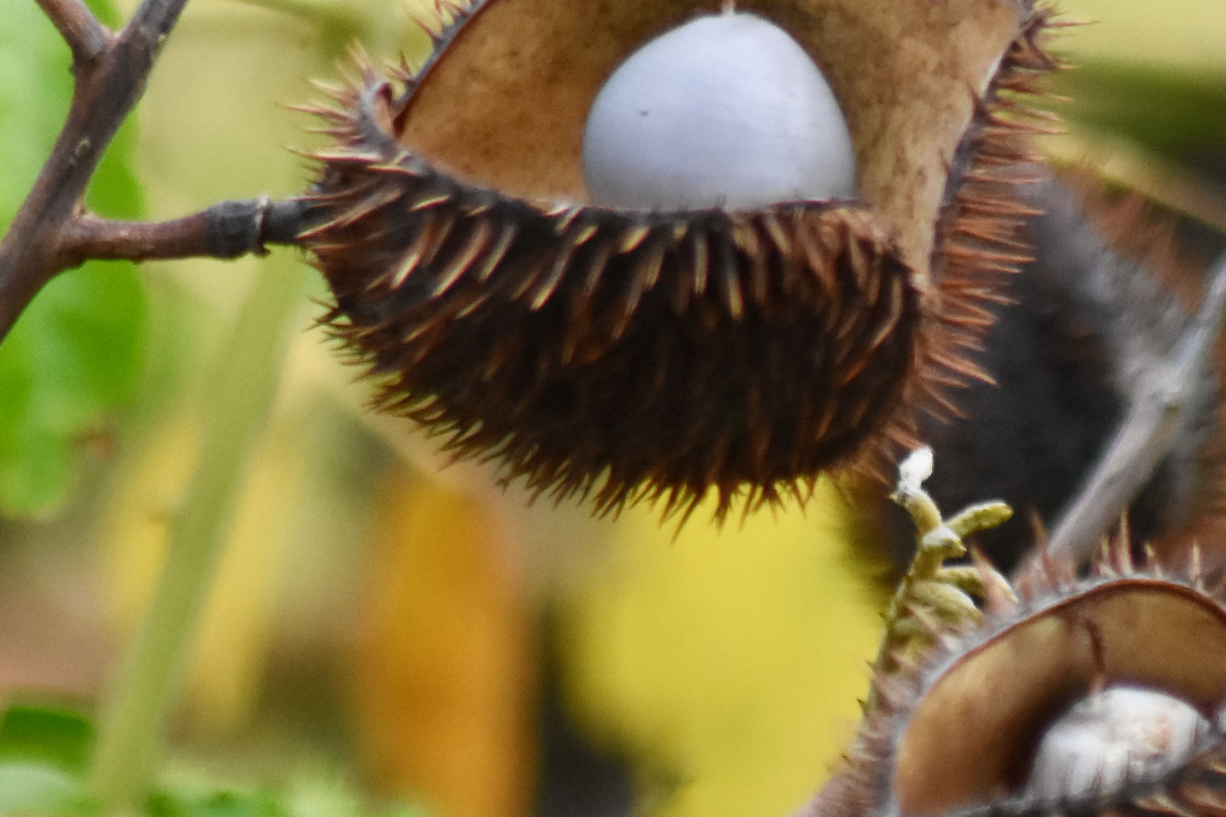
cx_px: 911
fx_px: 40997
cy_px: 261
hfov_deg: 1.7
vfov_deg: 1.1
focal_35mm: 1204
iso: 2500
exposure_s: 1/3200
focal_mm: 300
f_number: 7.1
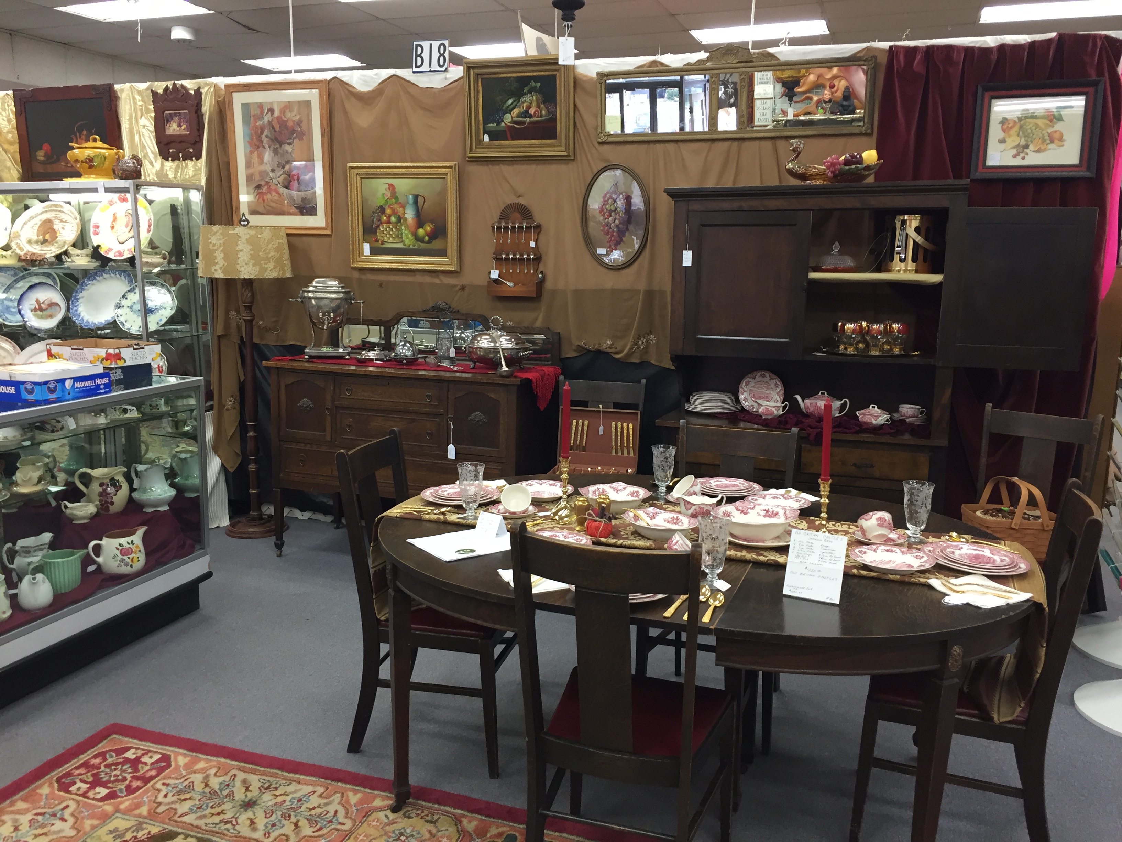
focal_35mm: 29
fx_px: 940
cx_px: 561
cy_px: 421
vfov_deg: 48.2
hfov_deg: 61.7
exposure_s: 1/30
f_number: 2.2
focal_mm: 4.15
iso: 80
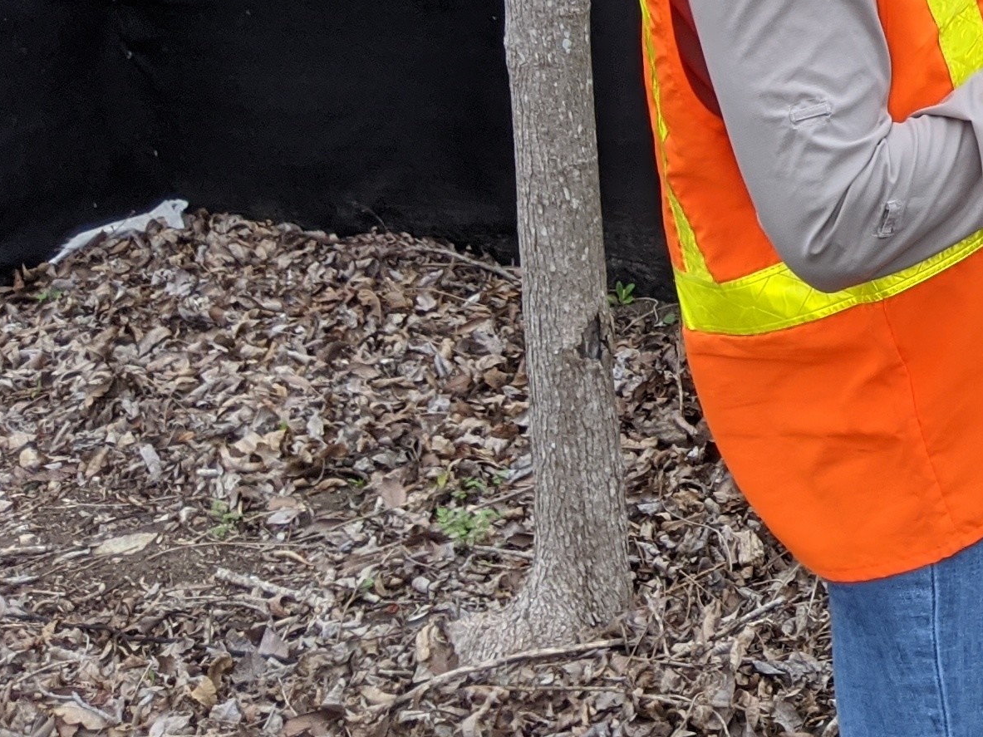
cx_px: 1593
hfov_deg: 18.2
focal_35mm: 92
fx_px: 2612
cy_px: -160
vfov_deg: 15.4
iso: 46
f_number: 1.8
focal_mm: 4.44
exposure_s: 1/671
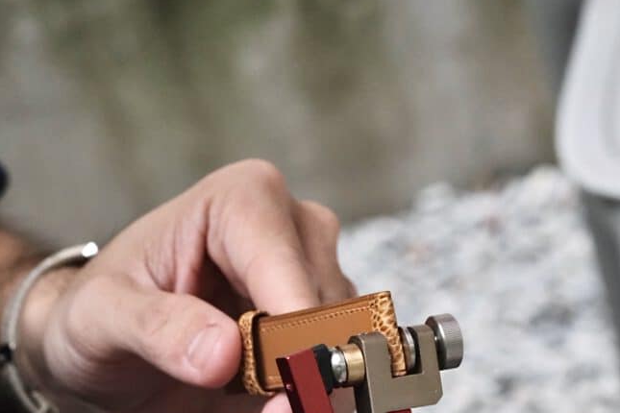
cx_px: 310
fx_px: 2342
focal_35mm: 136
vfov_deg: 10.0
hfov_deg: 15.1
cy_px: 443
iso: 3200
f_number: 8
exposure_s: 1/60
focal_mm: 60
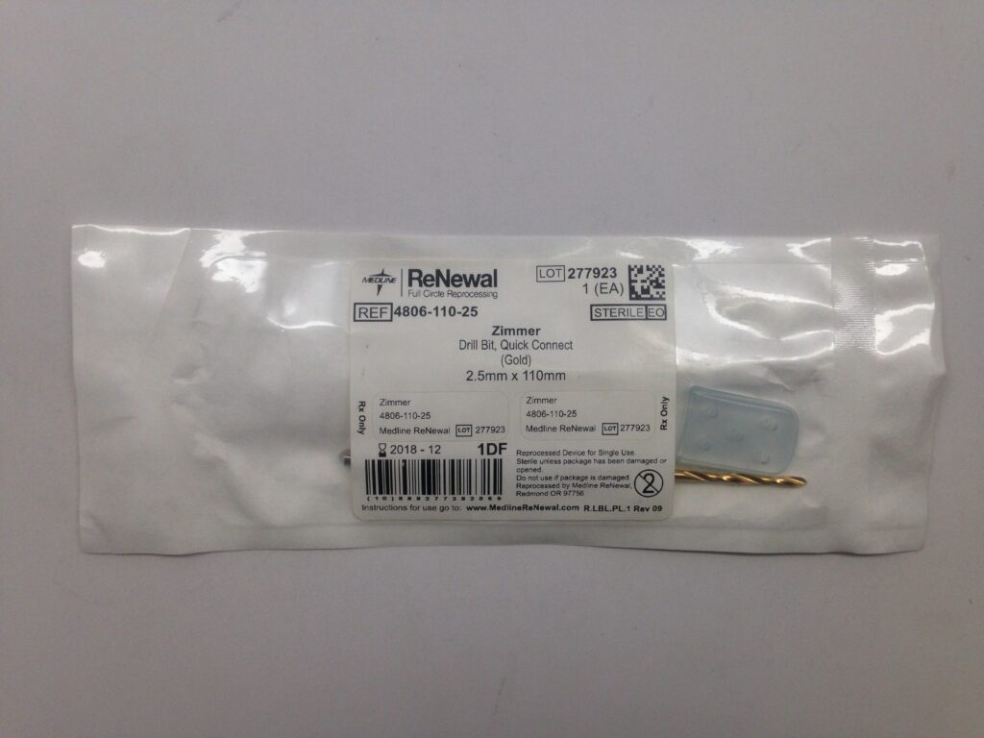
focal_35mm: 33
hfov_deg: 55.4
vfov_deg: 42.9
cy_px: 369
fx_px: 938
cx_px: 492
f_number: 2.4
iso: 80
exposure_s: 1/120
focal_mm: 4.12
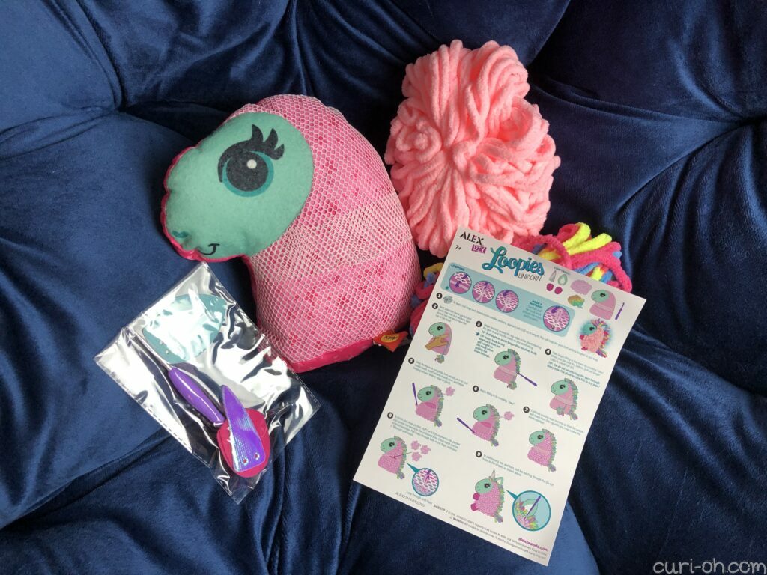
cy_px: 288
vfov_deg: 49.7
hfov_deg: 63.4
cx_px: 384
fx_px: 620
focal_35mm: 28
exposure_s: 1/30
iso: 25
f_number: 1.8
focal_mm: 3.99
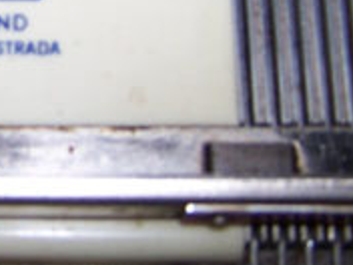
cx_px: -93
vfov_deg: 12.4
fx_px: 1193
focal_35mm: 117
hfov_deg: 16.0
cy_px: -35
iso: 80
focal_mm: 6.3
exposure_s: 1/60
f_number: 2.8
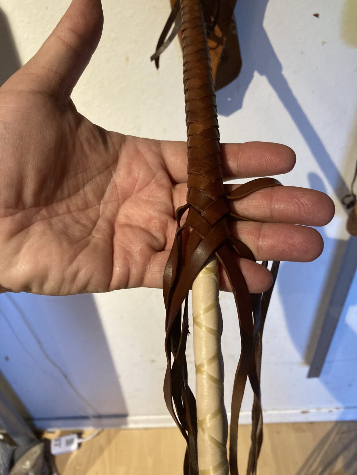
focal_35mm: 28
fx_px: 385
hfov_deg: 49.7
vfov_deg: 63.4
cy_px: 238
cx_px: 178
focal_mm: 3.99
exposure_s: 1/60
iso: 250
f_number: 1.8
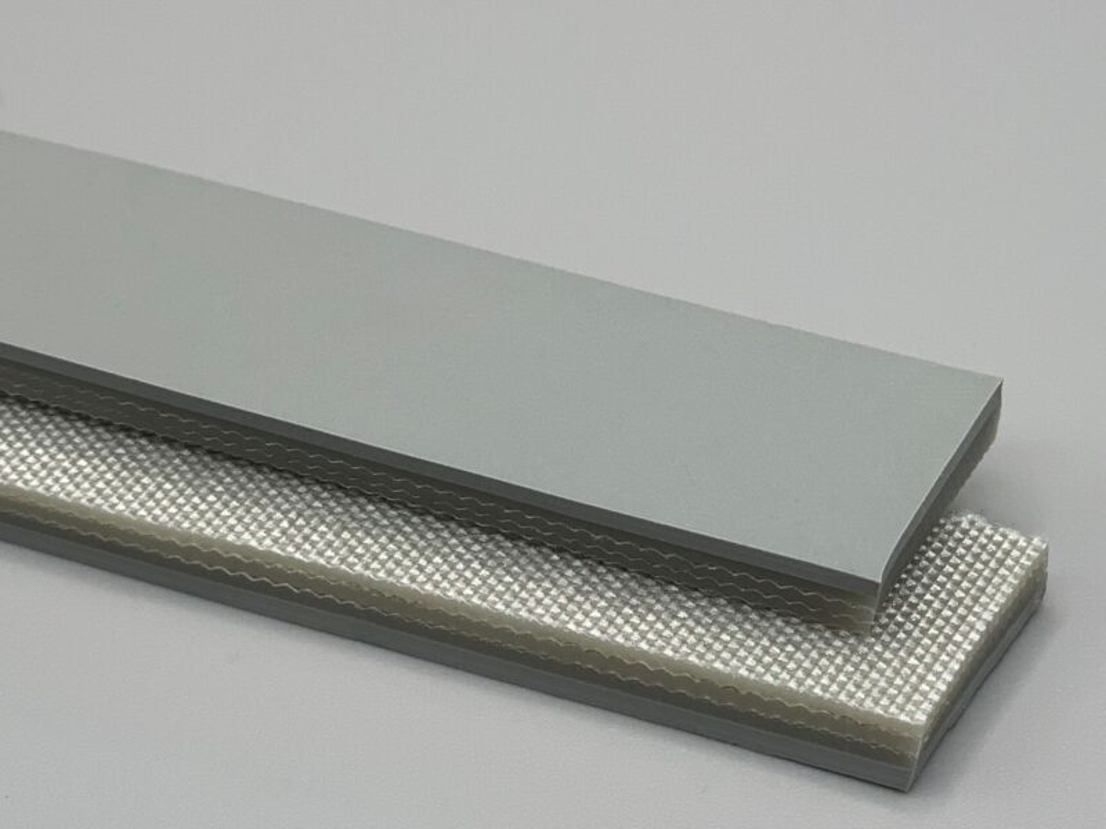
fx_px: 1661
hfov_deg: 36.8
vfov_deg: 28.0
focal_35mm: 52
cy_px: 414
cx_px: 553
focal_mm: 6
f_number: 2.4
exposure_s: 1/120
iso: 25
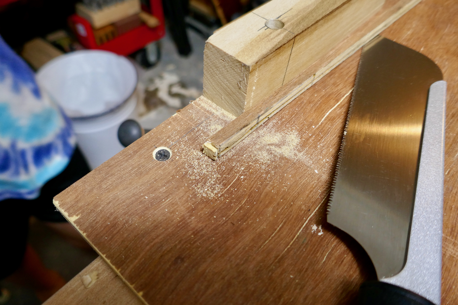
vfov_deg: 51.3
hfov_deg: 71.5
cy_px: 152
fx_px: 318
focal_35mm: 25
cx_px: 229
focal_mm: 9.1
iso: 500
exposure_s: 1/60
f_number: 2.8
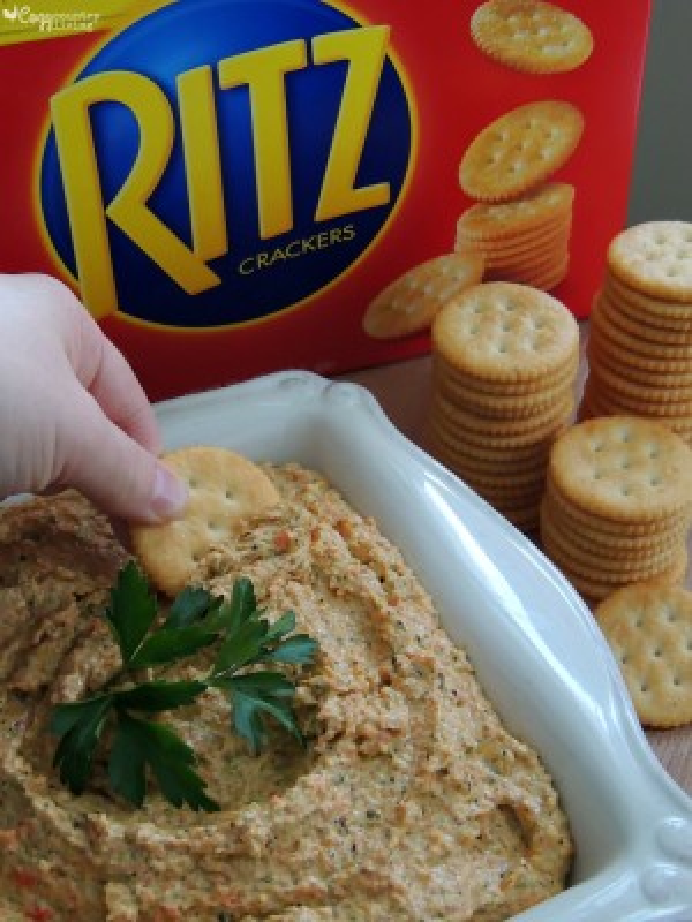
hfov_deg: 26.6
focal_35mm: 55
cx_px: 346
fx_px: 1466
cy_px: 461
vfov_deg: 34.9
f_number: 3.7
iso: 800
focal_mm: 9.8
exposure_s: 1/60
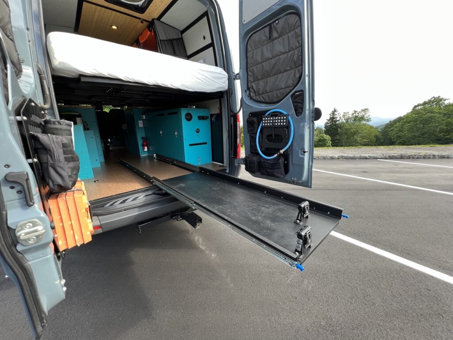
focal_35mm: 13
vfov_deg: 89.9
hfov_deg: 106.2
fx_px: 170
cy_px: 170
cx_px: 226
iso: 40
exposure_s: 1/99
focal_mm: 1.57
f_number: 1.8
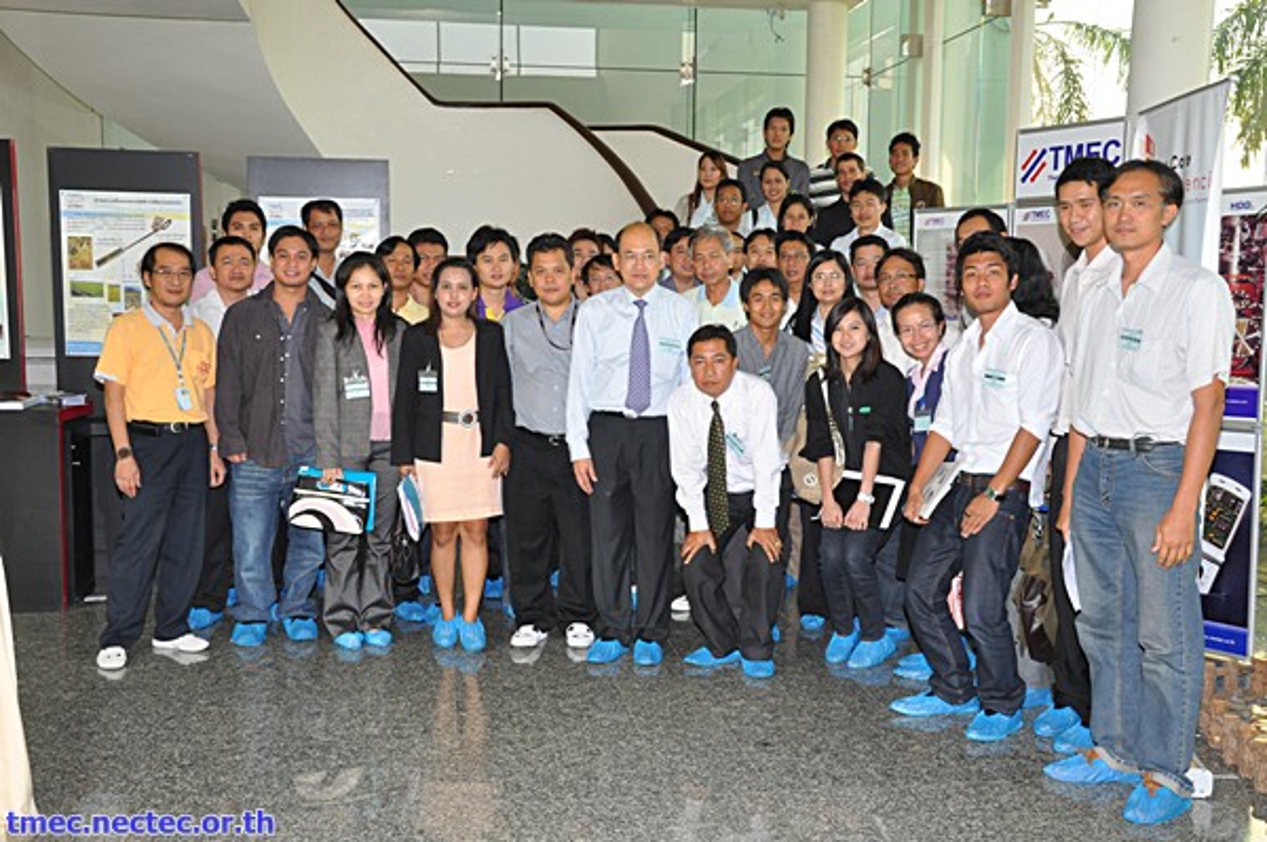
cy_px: 421
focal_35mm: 39
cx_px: 634
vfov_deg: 34.2
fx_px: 1371
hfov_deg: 49.6
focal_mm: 26
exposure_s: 1/60
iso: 800
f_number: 8
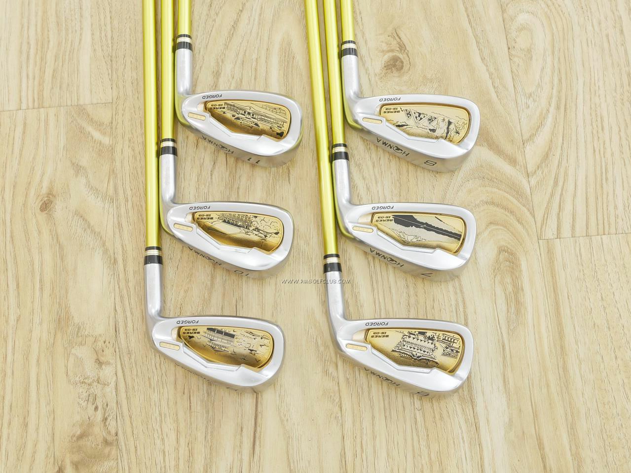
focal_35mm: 50
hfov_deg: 38.2
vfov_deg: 29.1
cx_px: 316
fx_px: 912
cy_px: 236
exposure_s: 1/40
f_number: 4.5
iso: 1600
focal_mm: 25
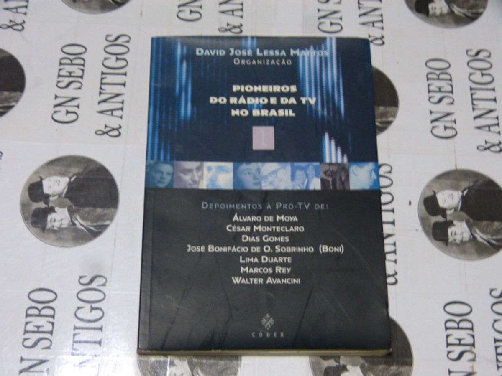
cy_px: 188
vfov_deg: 27.5
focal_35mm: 53
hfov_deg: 36.2
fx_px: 769
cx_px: 251
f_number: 3.2
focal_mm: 9.4
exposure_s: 1/8
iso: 400
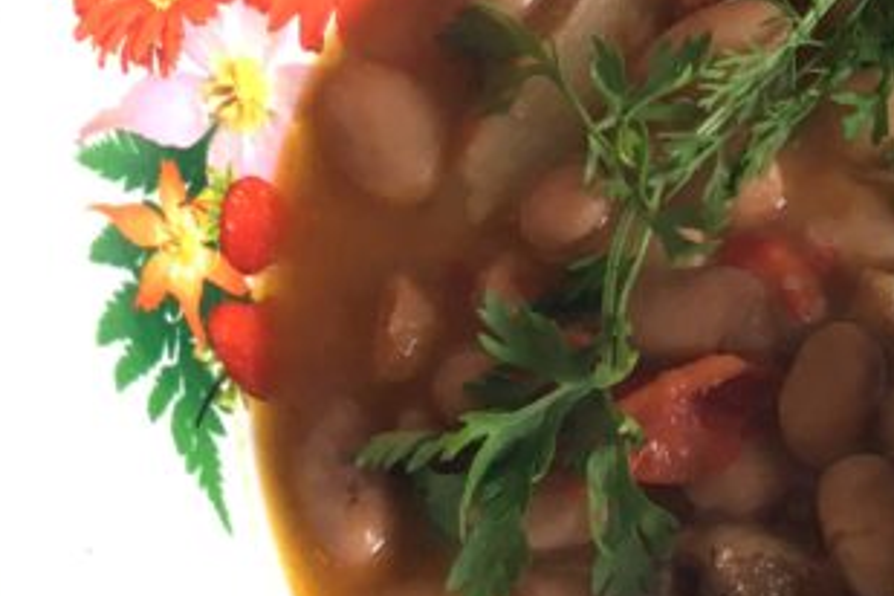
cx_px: 1065
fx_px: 2483
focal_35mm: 100
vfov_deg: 13.7
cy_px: 382
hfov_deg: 19.3
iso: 80
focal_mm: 4.15
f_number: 2.2
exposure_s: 1/33
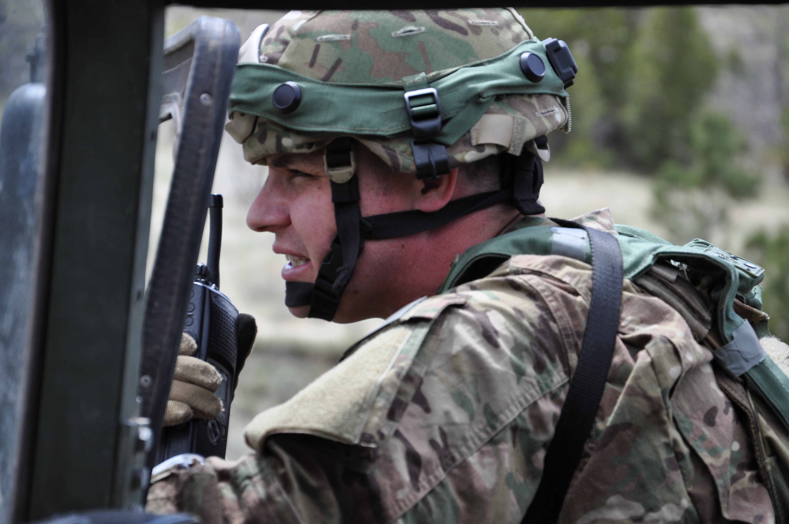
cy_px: 262
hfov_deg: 13.1
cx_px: 394
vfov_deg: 8.7
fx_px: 3448
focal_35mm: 158
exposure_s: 1/500
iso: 320
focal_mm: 105
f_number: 5.6
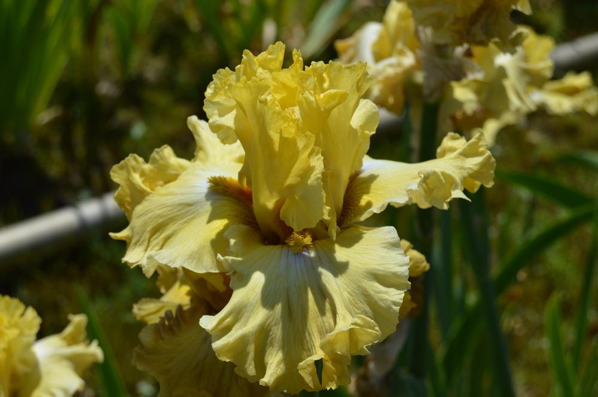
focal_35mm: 82
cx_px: 299
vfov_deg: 16.5
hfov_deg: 24.6
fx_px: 1369
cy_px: 198
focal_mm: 55
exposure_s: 1/400
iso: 100
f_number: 8
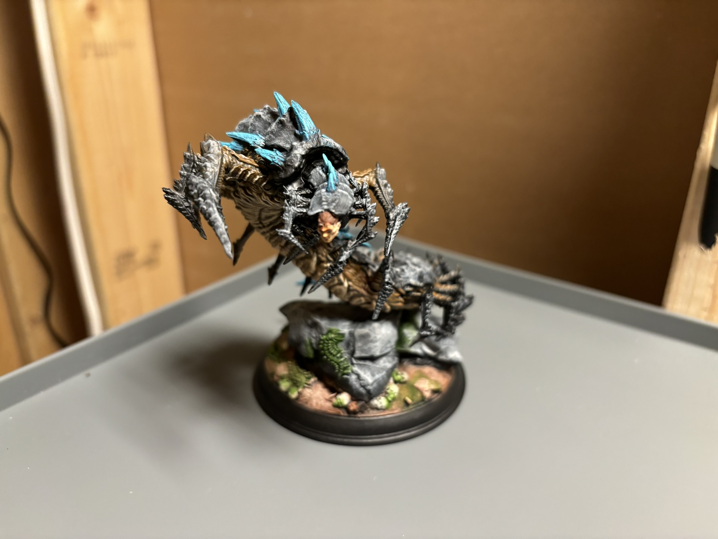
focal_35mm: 26
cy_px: 270
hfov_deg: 67.3
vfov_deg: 53.1
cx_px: 359
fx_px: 539
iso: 400
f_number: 1.6
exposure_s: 1/60
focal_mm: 5.96
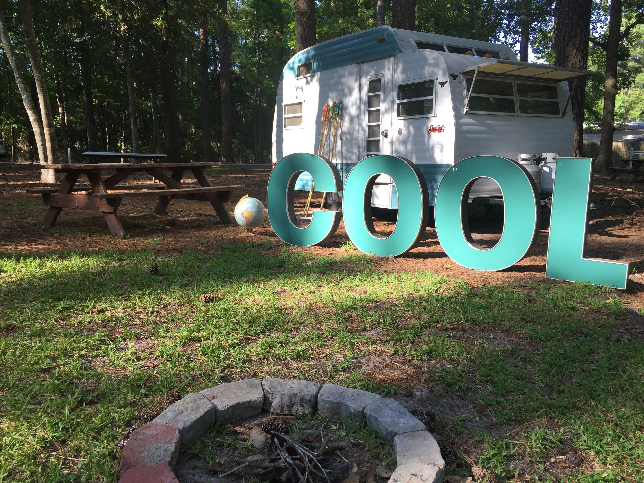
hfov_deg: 61.7
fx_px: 540
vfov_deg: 48.2
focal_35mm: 29
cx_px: 322
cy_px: 242
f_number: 2.2
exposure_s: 1/209
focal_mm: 4.15
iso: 32
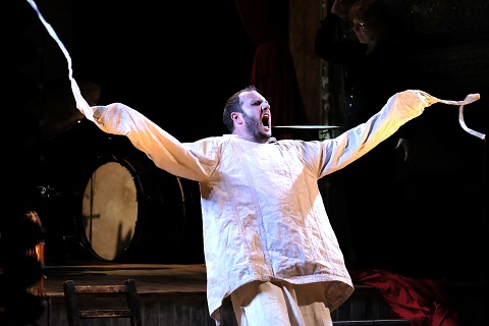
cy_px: 163
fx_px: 2078
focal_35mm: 153
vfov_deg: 9.0
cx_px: 244
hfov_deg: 13.4
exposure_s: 1/320
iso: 12800
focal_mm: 102.2
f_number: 4.5
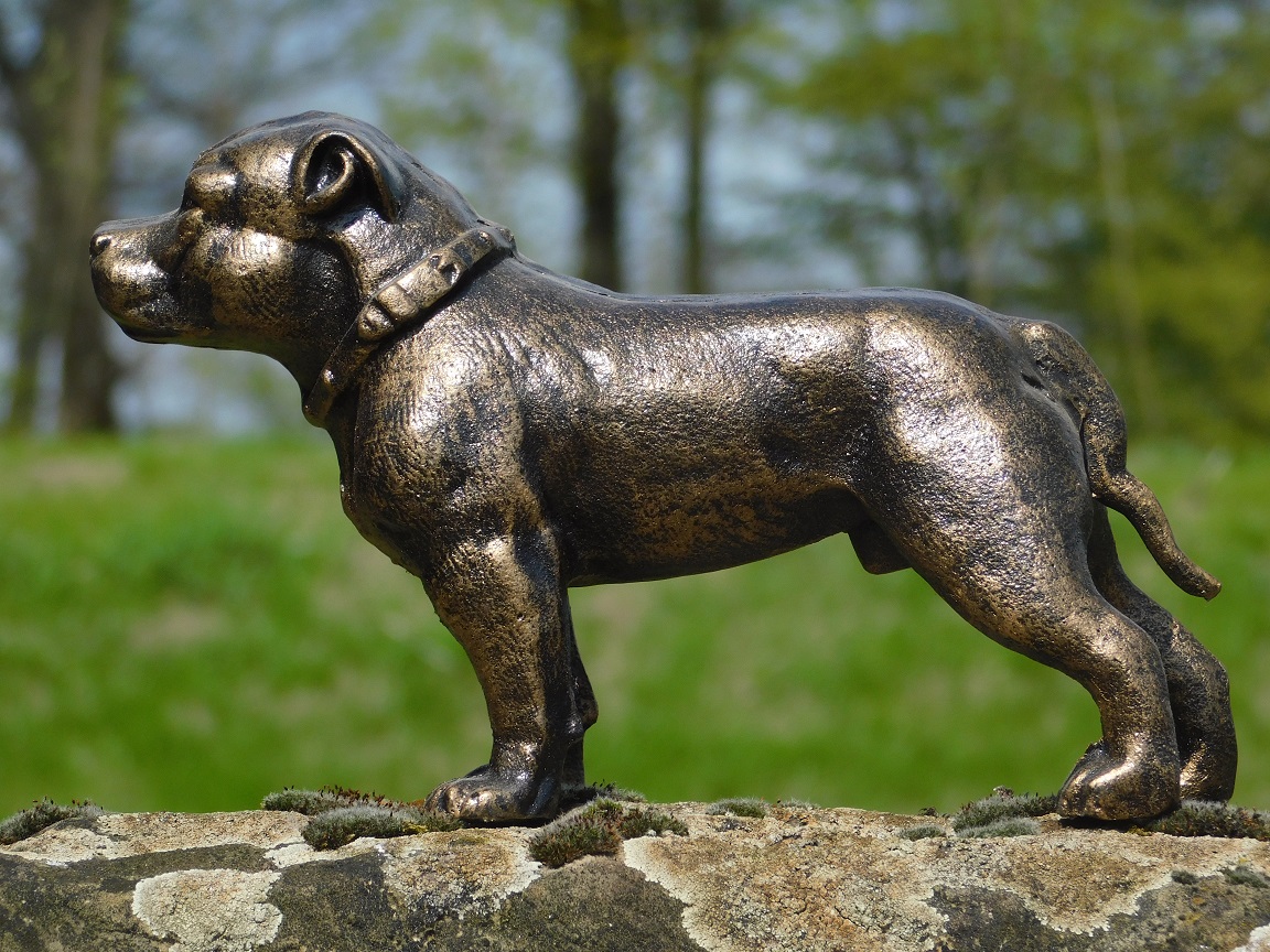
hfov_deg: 5.9
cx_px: 635
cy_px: 476
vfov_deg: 4.4
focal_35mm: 336
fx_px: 12327
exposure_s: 1/640
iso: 125
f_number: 5.8
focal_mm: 59.7
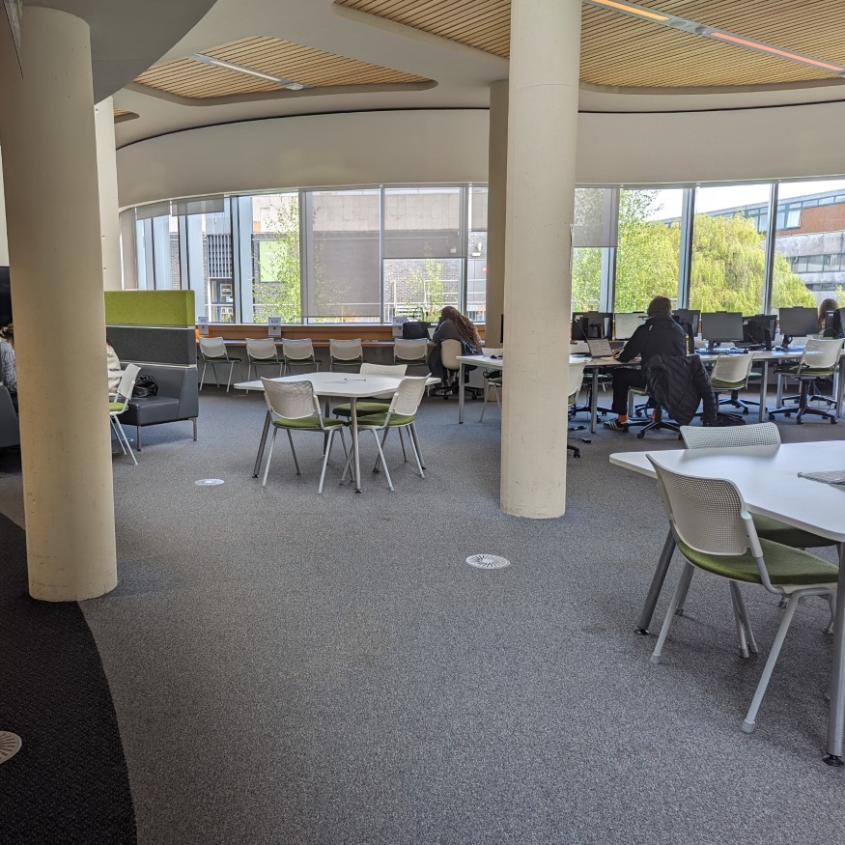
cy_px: 417
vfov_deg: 55.6
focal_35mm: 29
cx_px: 338
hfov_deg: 55.2
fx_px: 801
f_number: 1.85
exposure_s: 1/164
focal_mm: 6.81
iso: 38
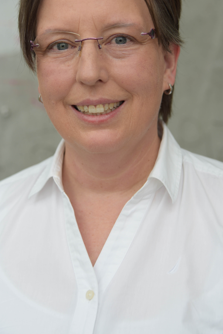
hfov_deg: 20.6
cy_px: 121
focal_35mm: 66
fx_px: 613
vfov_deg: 30.4
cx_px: 113
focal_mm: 50
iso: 400
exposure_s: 1/40
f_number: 4
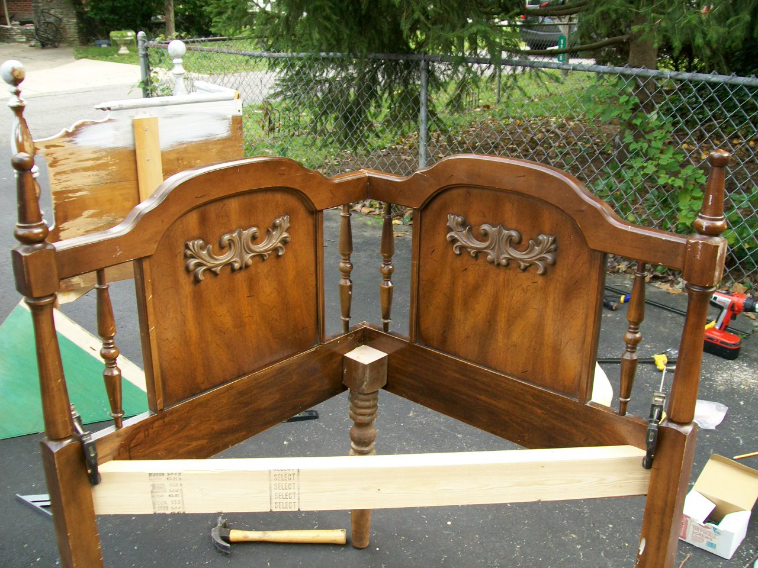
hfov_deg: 51.4
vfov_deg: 39.7
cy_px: 284
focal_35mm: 36
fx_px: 788
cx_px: 379
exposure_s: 1/100
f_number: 2.7
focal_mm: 6
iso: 64
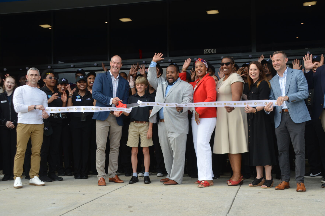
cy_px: 108
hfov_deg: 45.0
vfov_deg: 30.8
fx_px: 392
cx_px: 162
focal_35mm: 44
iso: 100
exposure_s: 1/125
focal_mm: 29
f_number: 5.6
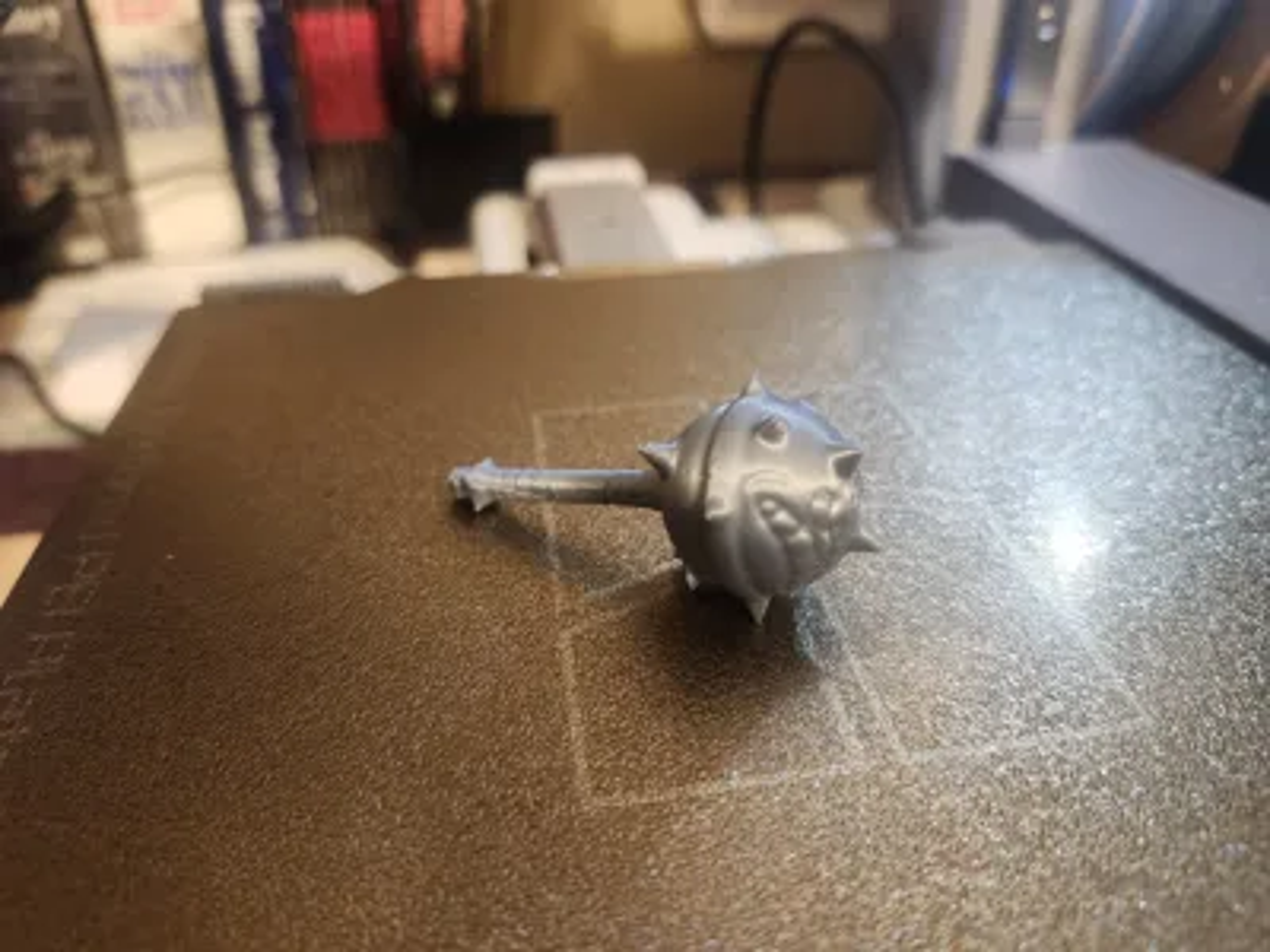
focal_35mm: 23
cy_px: 476
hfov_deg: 73.9
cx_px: 635
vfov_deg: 58.9
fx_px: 844
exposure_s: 1/30
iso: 500
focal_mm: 5.54
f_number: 1.8
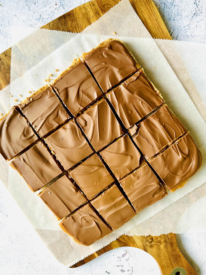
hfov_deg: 56.8
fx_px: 190
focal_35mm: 24
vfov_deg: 71.6
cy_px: 138
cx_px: 103
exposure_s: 1/164
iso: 64
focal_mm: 6.86
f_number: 1.78
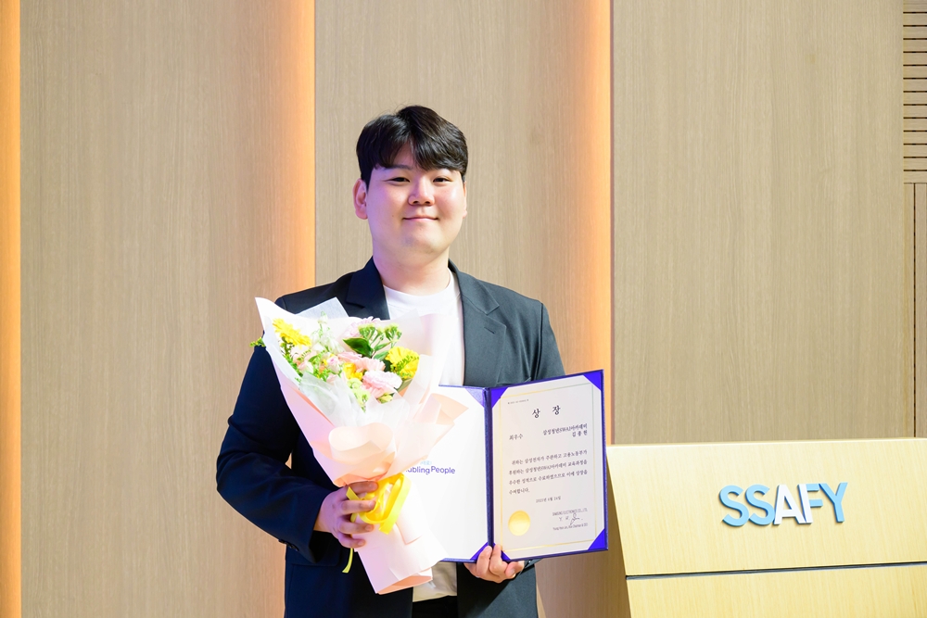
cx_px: 464
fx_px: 1906
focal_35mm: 74
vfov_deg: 18.4
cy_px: 309
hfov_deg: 27.3
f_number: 6.7
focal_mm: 74
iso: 1600
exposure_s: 1/125
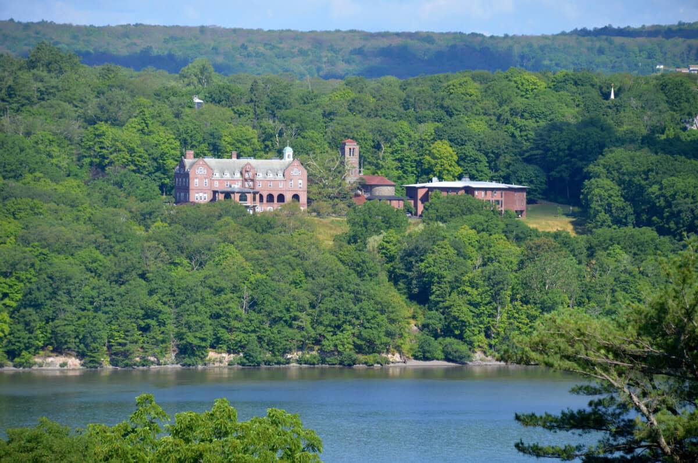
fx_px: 4209
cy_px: 232
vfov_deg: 6.3
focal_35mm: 218
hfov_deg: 9.5
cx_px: 349
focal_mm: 145
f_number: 6
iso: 180
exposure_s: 1/500
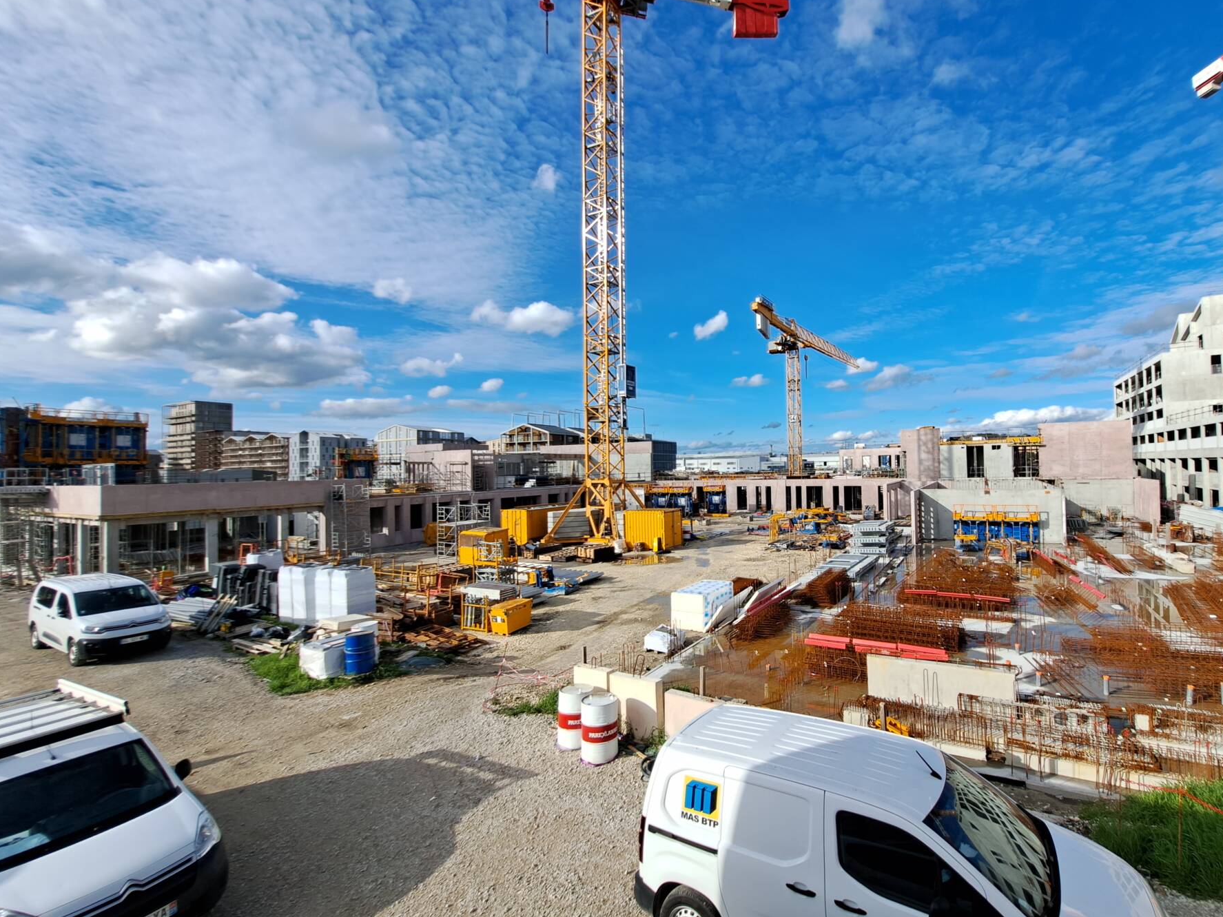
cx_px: 703
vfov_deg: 81.7
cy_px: 466
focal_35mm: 15
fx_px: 530
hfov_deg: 97.5
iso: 50
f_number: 2.2
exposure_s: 1/1272
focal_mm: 1.74
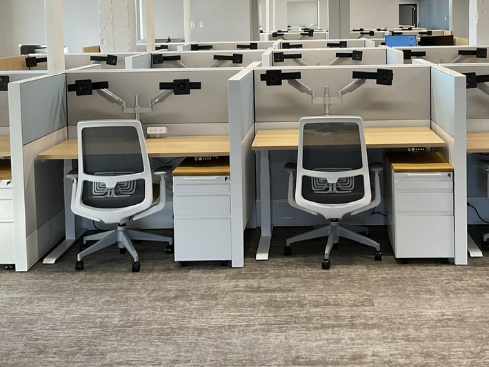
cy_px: 69
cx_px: 301
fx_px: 749
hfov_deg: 36.0
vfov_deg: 27.0
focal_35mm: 53
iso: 80
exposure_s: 1/60
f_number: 1.8
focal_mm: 3
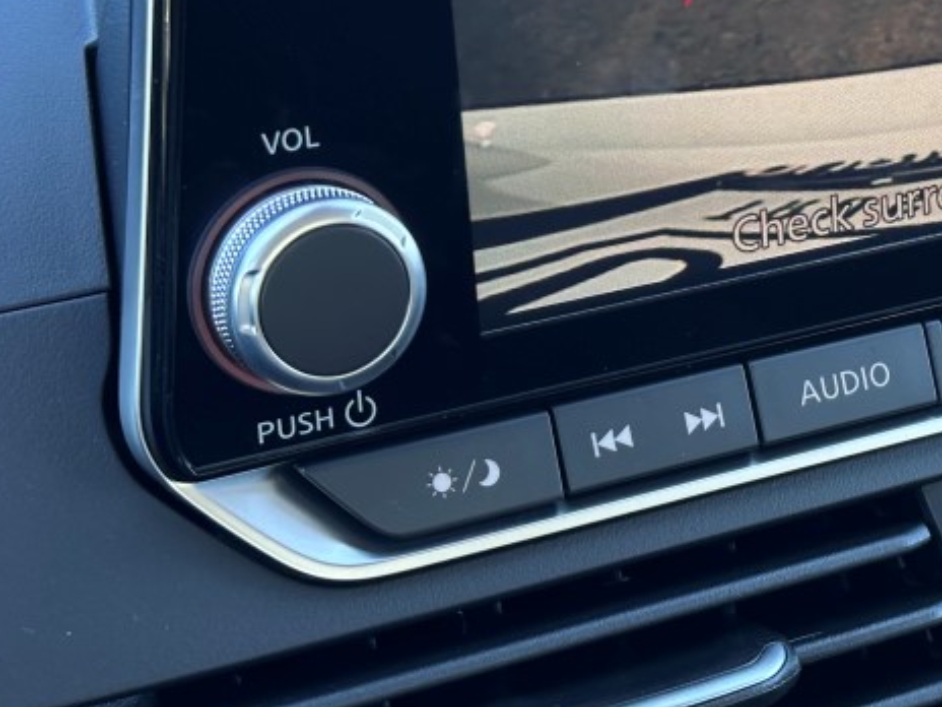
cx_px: 950
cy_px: 110
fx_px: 2885
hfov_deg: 18.1
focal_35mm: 106
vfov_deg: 13.9
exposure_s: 1/121
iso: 80
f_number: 1.78
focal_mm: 6.86
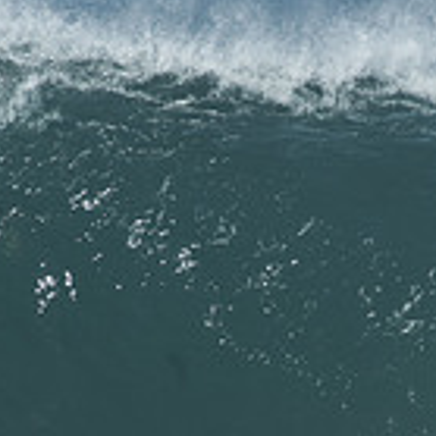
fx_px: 26063
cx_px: 339
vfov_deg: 1.0
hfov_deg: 1.0
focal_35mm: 1829
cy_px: 486
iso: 200
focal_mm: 400
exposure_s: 1/350
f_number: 9.5
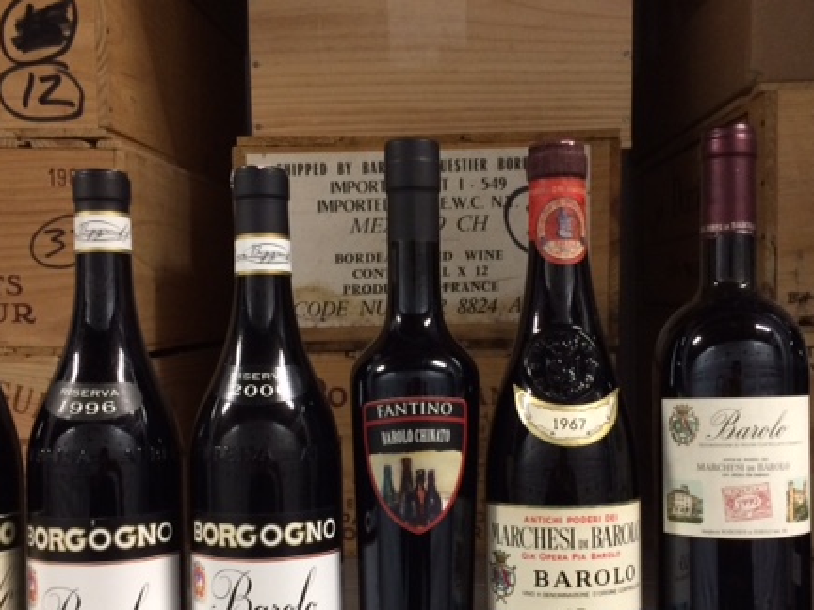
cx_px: 420
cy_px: 407
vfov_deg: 33.3
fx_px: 1011
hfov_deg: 43.8
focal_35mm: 43
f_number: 2.2
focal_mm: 4.15
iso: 200
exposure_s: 1/30
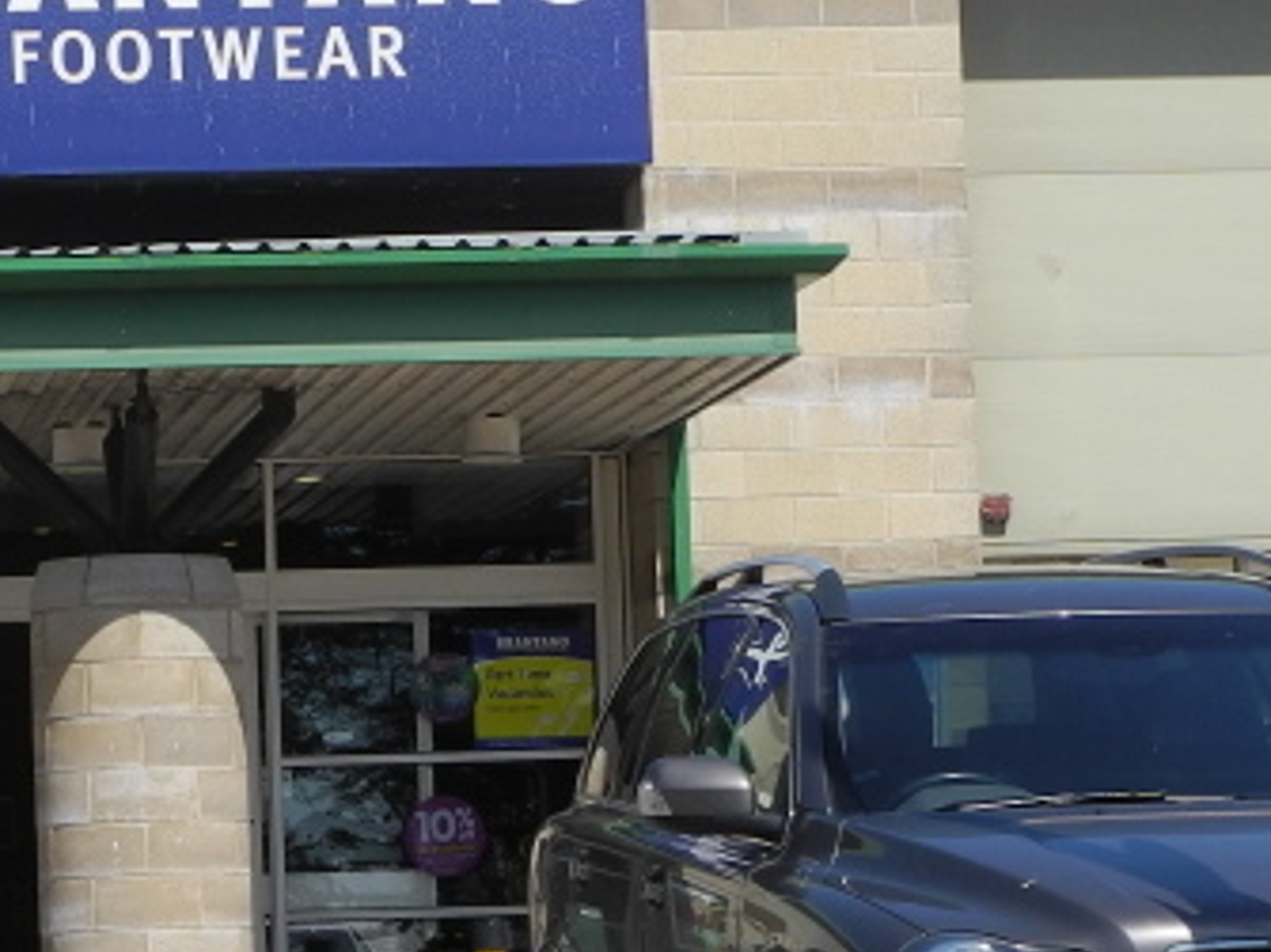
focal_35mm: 153
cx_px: 254
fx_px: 5616
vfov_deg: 9.7
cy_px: 607
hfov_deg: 12.9
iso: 100
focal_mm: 10.7
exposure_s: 1/1000
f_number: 4.5
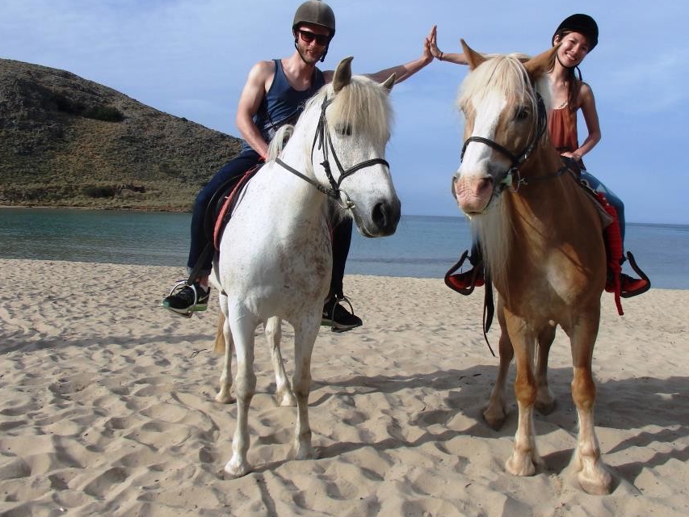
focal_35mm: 30
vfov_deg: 46.6
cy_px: 215
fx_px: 597
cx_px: 405
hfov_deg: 59.6
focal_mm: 4.5
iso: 125
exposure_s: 1/320
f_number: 8.7
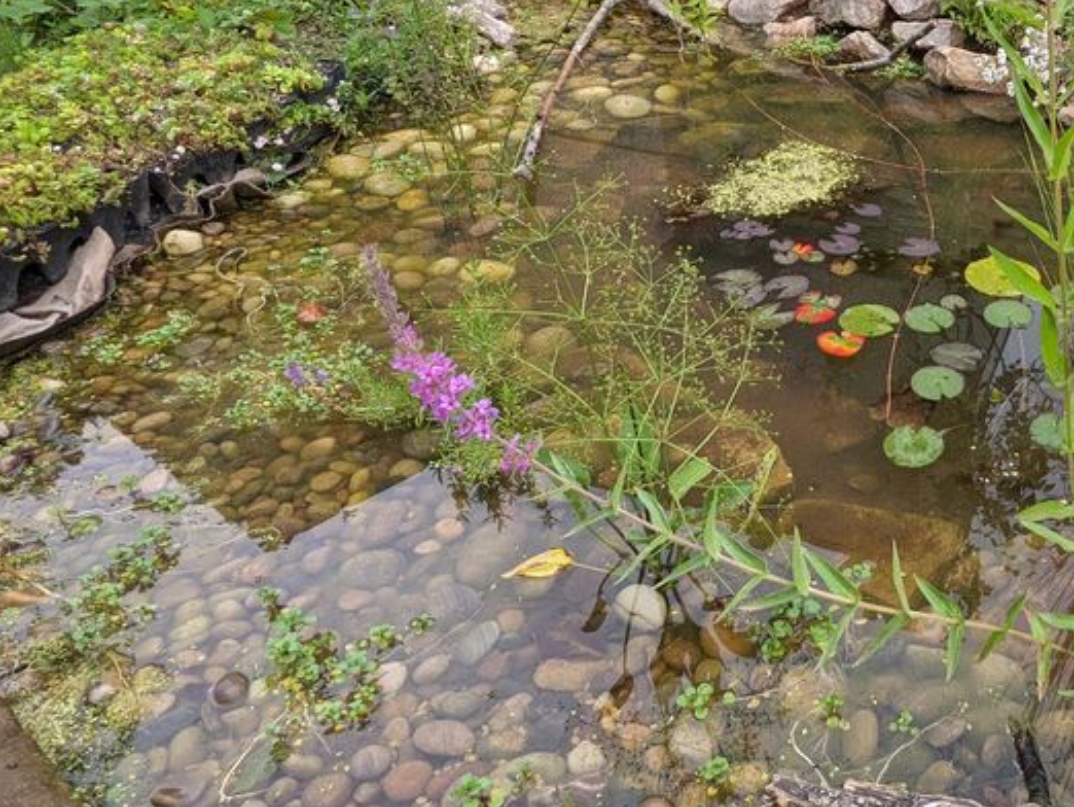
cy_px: 260
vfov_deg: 43.5
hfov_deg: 50.9
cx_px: 946
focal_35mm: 32
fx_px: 993
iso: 36
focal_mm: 2.22
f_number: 2.2
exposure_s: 1/165
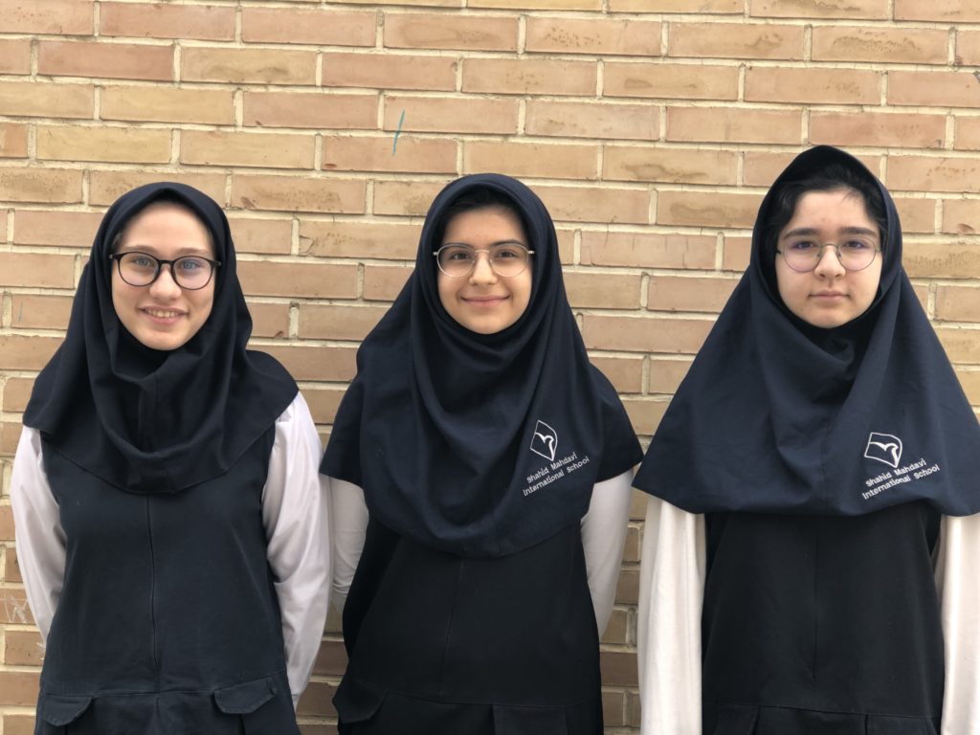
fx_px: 1614
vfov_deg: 25.7
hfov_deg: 33.8
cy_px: 368
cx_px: 490
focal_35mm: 57
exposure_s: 1/120
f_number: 2.8
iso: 25
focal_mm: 6.6
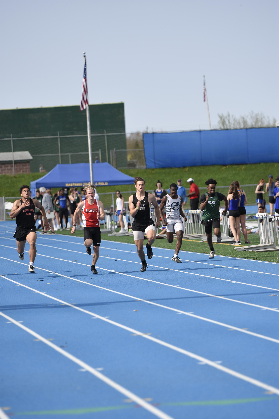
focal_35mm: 218
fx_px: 2528
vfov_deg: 9.5
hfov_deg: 6.3
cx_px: 140
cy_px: 210
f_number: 2.8
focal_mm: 145
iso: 140
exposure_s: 1/2500
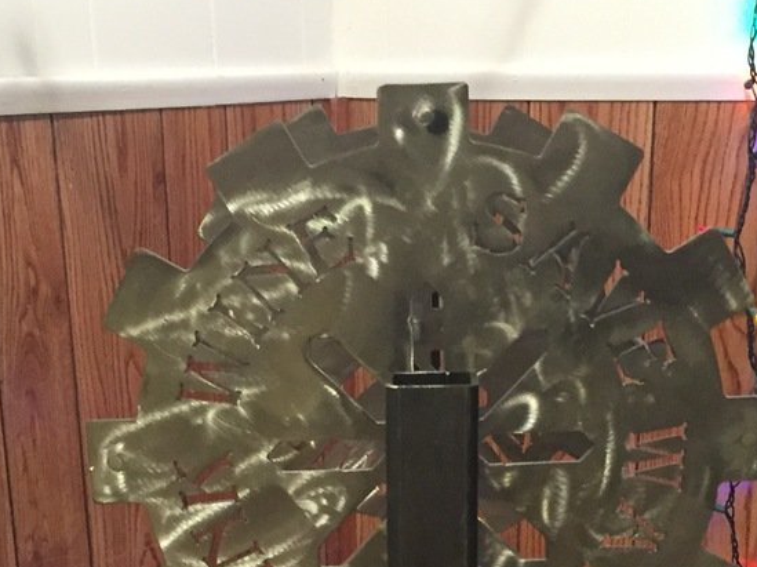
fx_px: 1617
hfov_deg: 26.3
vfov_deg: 18.8
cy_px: 683
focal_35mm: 74
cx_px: 385
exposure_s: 1/30
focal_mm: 4.15
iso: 250
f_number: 2.2
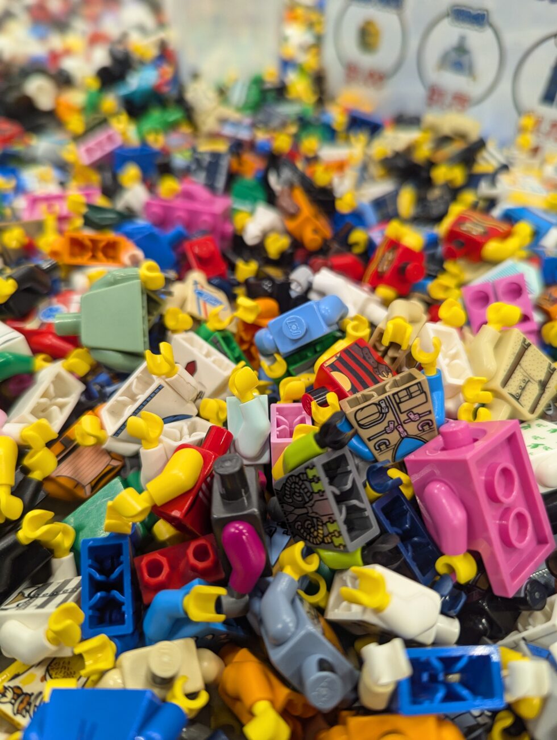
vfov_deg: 71.5
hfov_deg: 56.9
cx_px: 278
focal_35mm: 24
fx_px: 513
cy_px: 370
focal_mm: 6.81
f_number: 1.85
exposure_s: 1/65
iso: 314
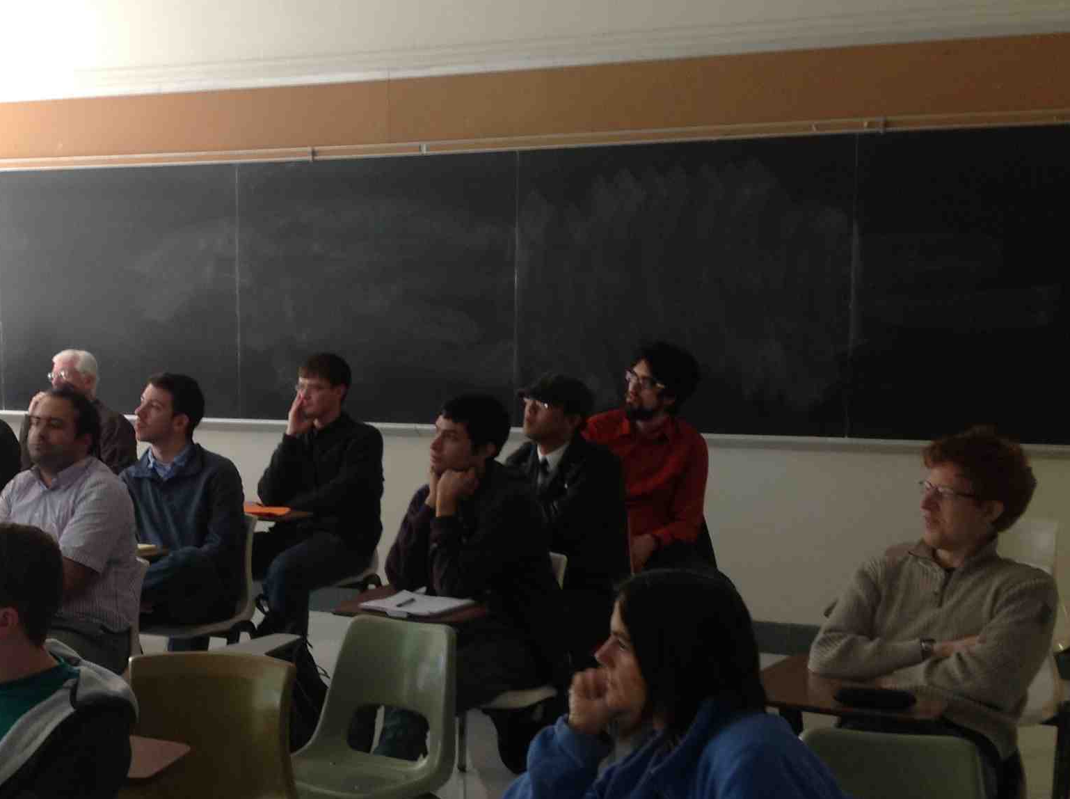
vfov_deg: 24.7
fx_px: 1821
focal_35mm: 59
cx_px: 263
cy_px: 484
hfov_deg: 32.1
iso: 64
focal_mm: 4.28
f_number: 2.4
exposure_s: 1/15
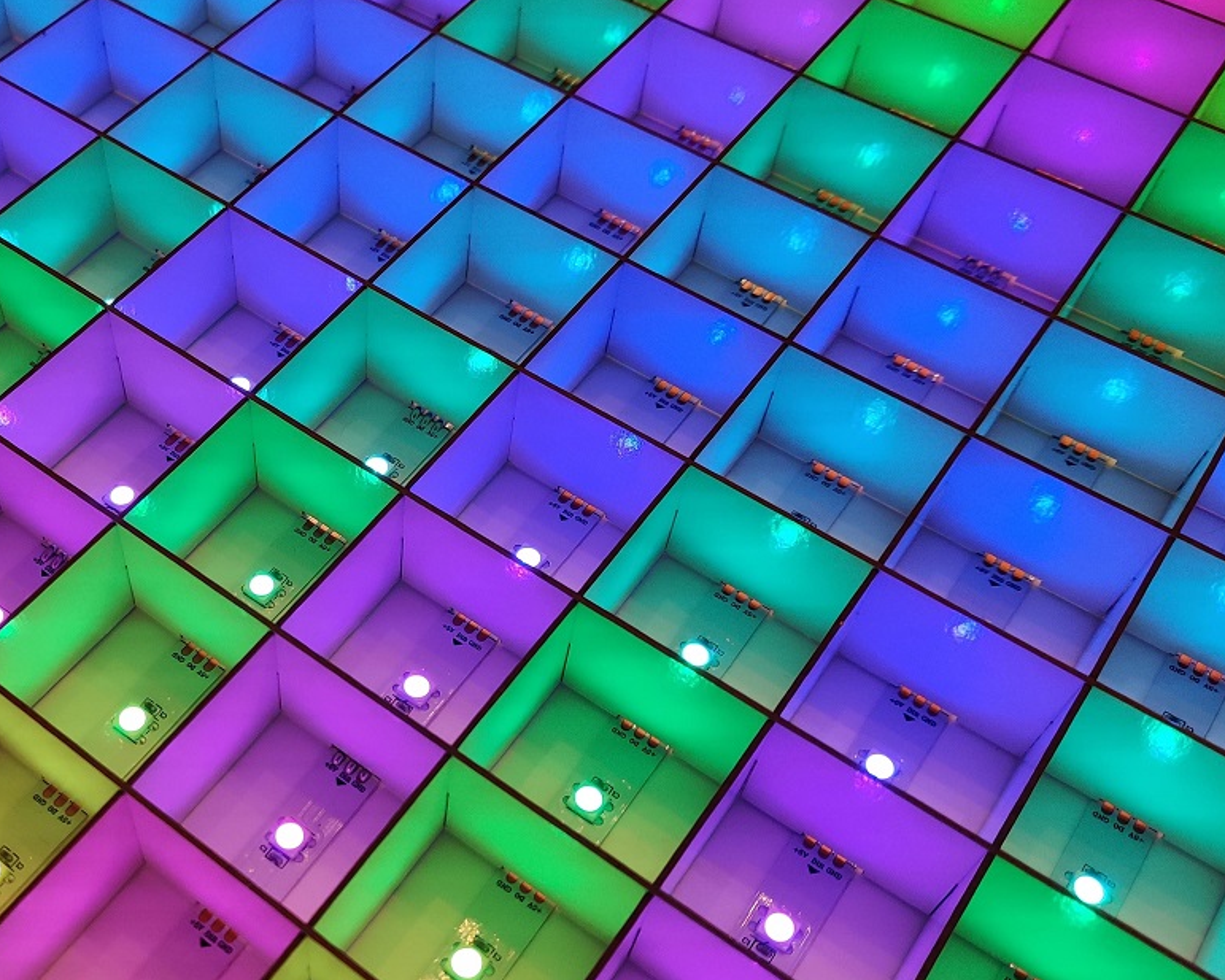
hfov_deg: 43.3
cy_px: 476
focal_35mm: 41
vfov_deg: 36.5
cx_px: 300
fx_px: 1487
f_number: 1.65
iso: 200
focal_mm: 4.75
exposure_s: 1/100
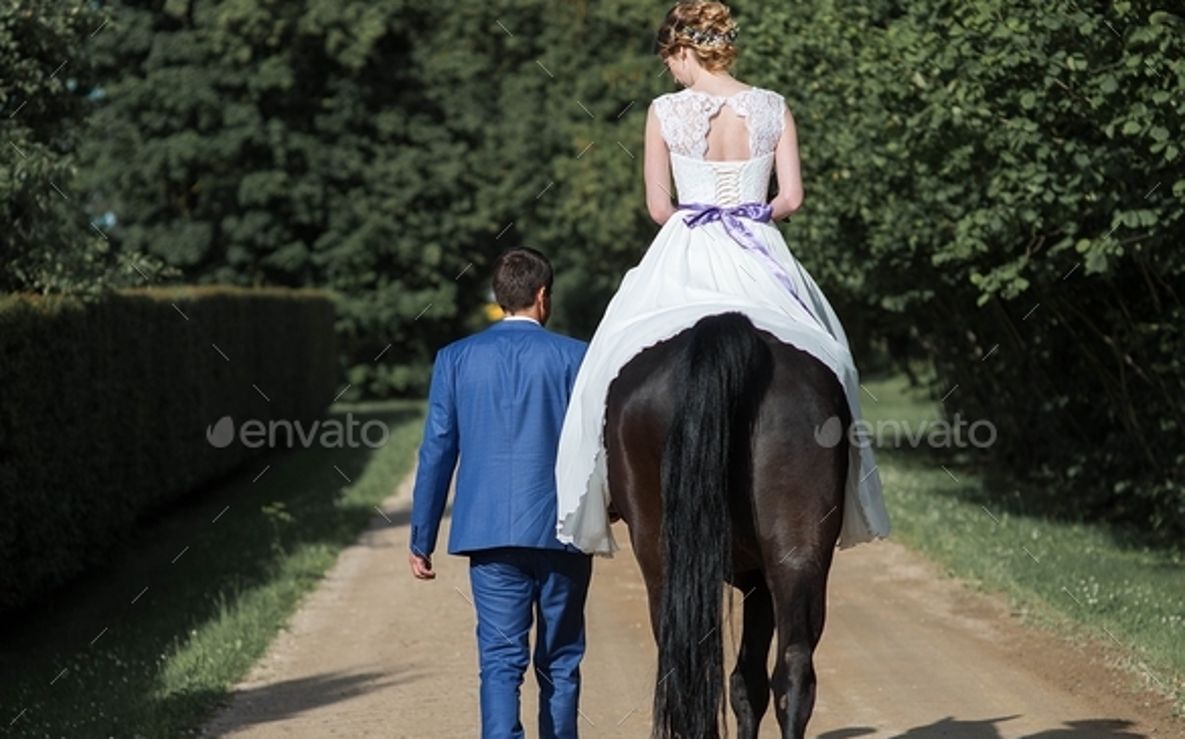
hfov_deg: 16.0
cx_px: 596
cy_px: 417
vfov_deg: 10.0
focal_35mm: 131
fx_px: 4229
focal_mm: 85
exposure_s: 1/4000
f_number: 2.5
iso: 100
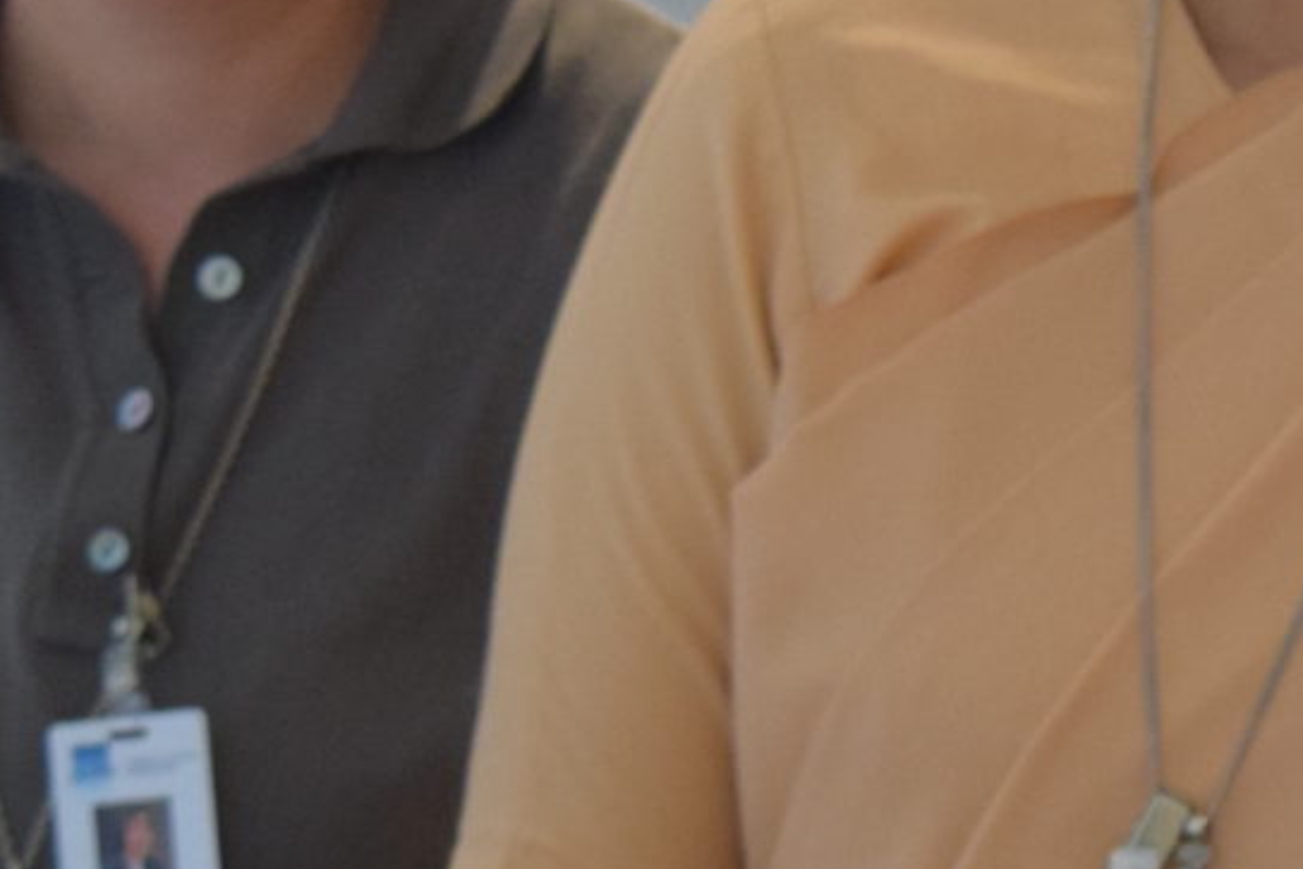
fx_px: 9702
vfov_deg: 5.1
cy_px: 437
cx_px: 2395
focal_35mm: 268
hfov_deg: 7.4
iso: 1600
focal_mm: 38
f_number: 4.8
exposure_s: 1/30
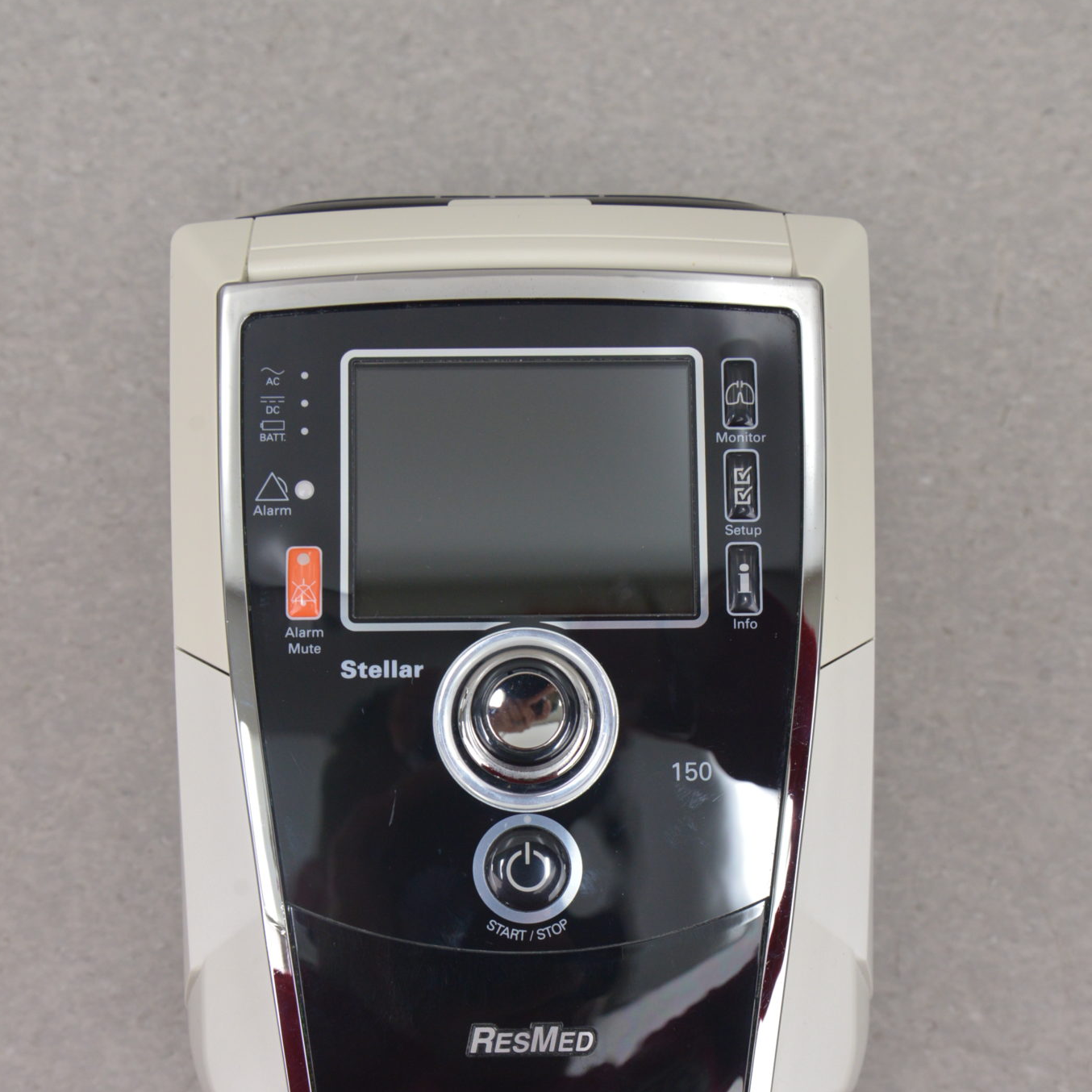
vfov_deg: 37.2
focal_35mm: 45
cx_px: 546
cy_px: 726
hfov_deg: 37.6
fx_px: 1606
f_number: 7.1
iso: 1600
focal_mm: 35
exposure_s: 1/100
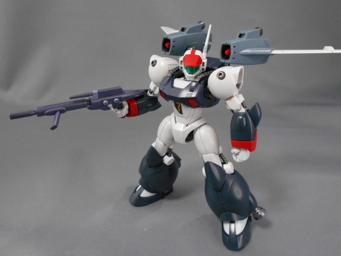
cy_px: 128
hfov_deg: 60.0
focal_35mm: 30
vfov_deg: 46.8
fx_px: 296
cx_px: 170
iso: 360
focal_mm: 5.1
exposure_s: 1/30
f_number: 3.4
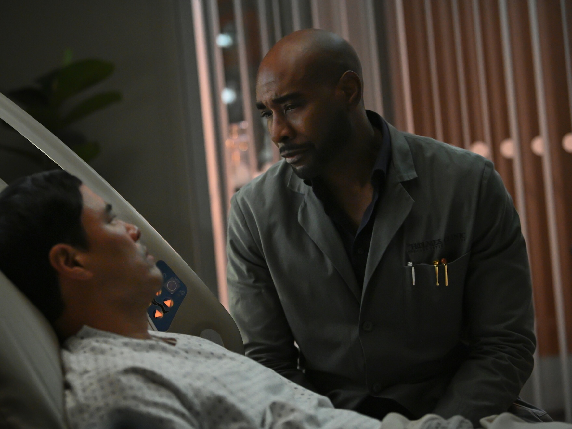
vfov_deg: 13.8
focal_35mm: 107
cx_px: 268
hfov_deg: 18.4
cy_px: 215
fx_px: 1768
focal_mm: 98
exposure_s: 1/125
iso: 16000
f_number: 2.8
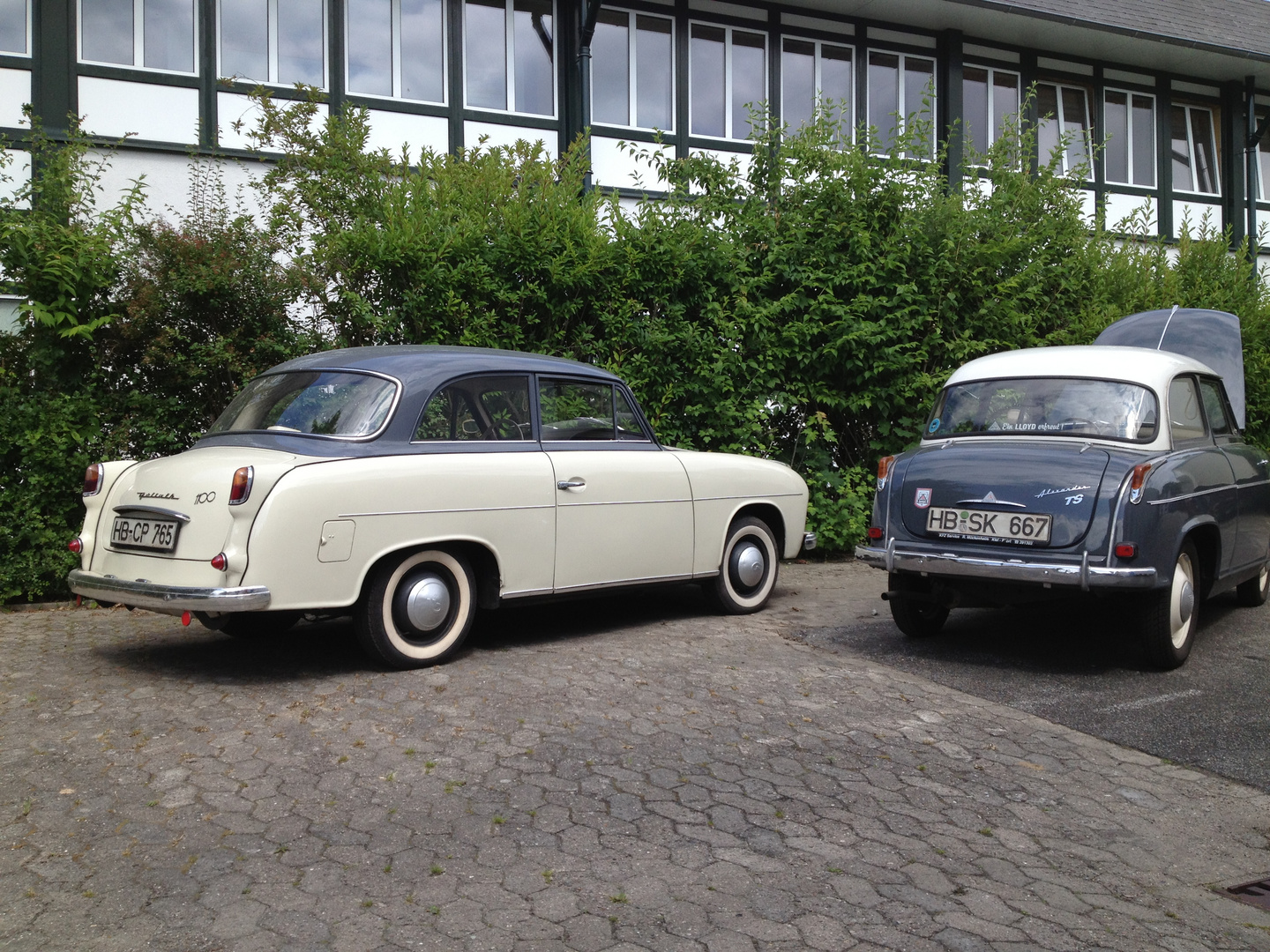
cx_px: 635
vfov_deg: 40.7
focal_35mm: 35
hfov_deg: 52.6
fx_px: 1284
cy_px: 476
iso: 50
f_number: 2.4
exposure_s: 1/1104
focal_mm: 4.28
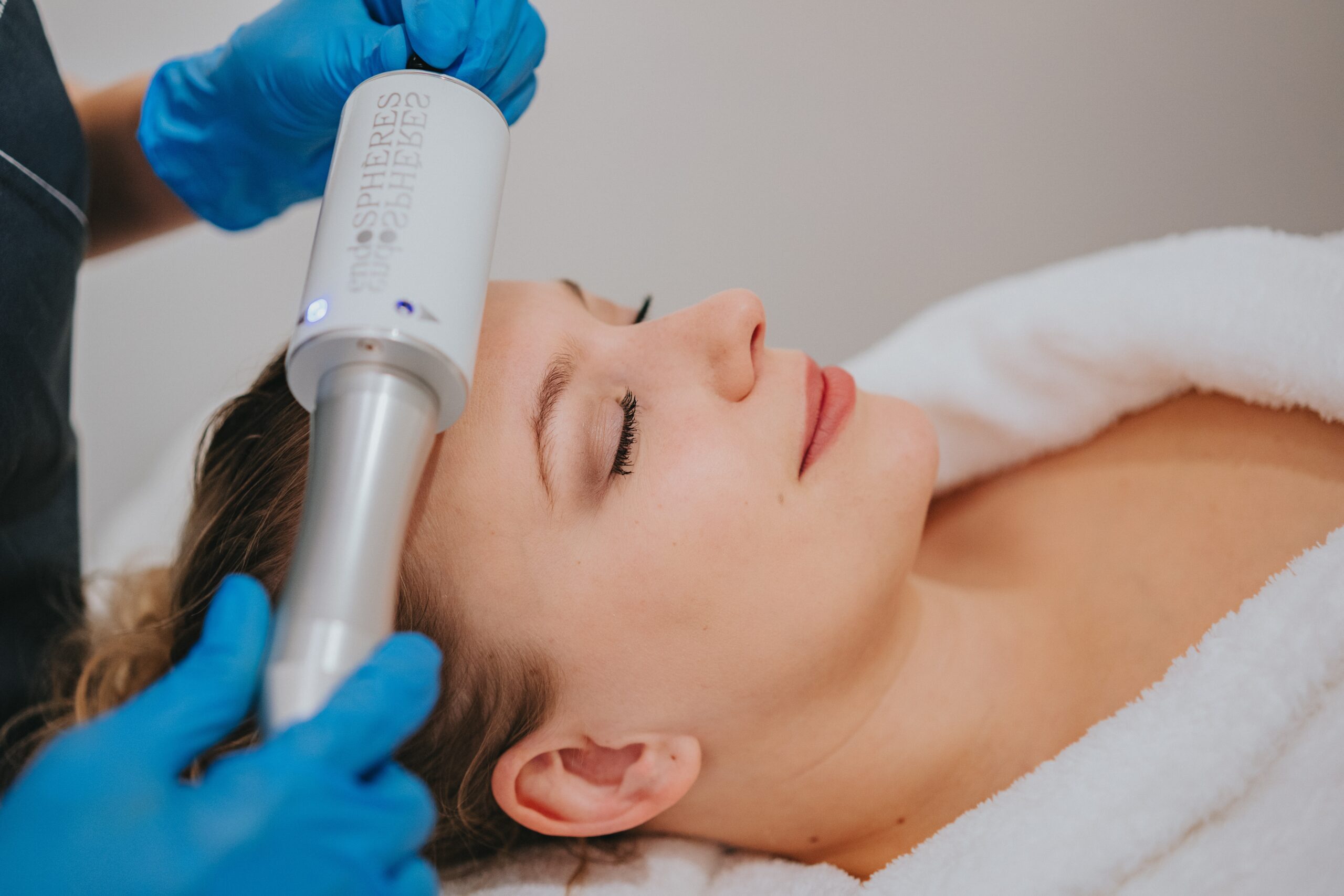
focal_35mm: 55
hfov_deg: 36.2
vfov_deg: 24.6
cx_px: 672
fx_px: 2053
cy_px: 448
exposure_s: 1/250
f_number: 2.2
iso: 1000
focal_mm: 55
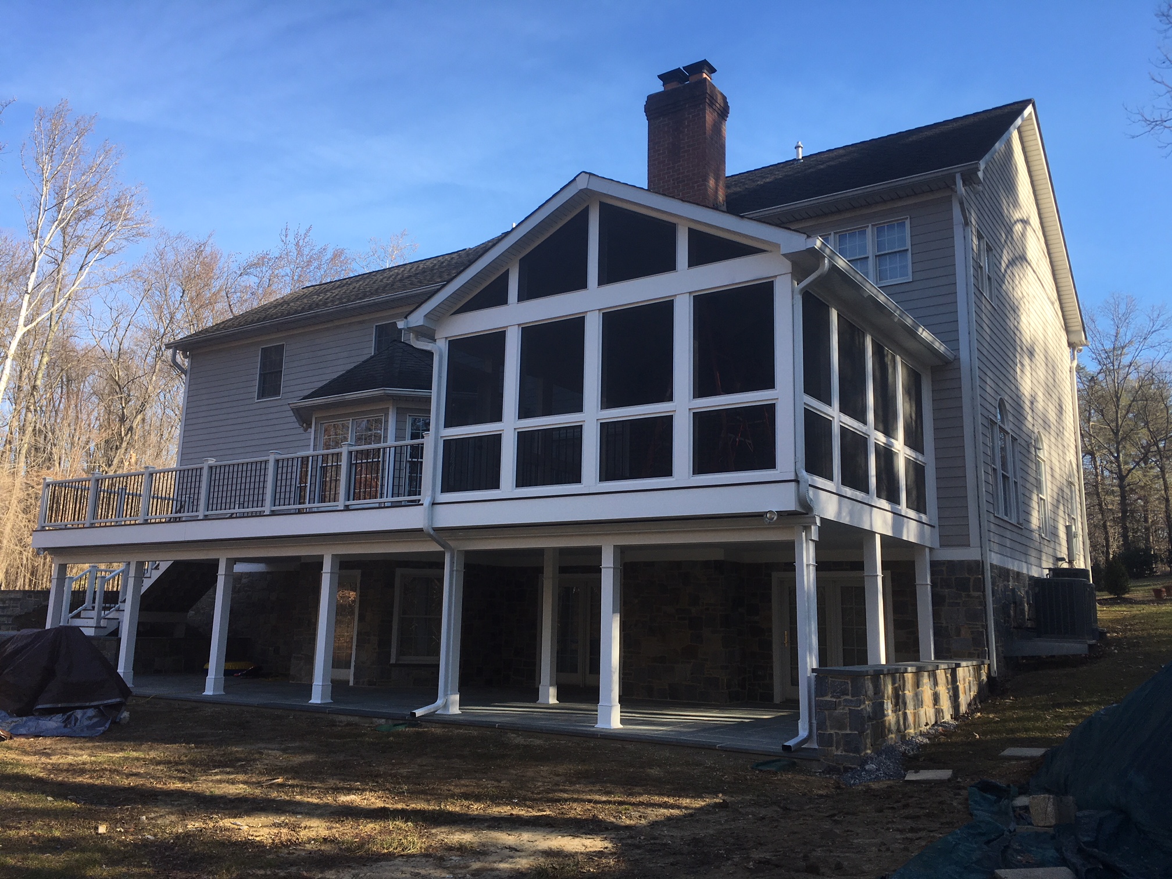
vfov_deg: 48.2
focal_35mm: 29
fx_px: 982
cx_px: 586
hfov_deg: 61.7
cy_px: 440
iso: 25
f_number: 2.2
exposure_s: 1/605
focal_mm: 4.15
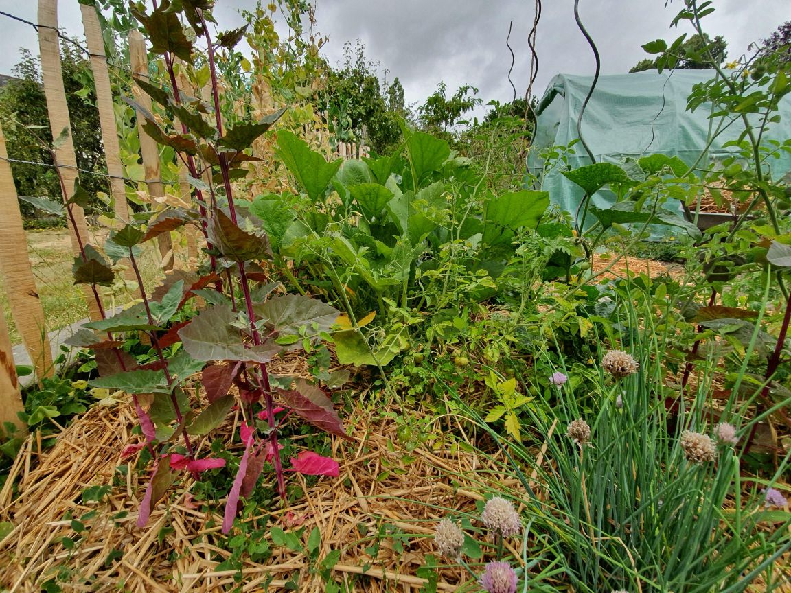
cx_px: 396
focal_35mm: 13
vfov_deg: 89.9
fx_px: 297
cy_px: 296
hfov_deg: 106.2
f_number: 2.2
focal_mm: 1.8
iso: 50
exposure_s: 1/740
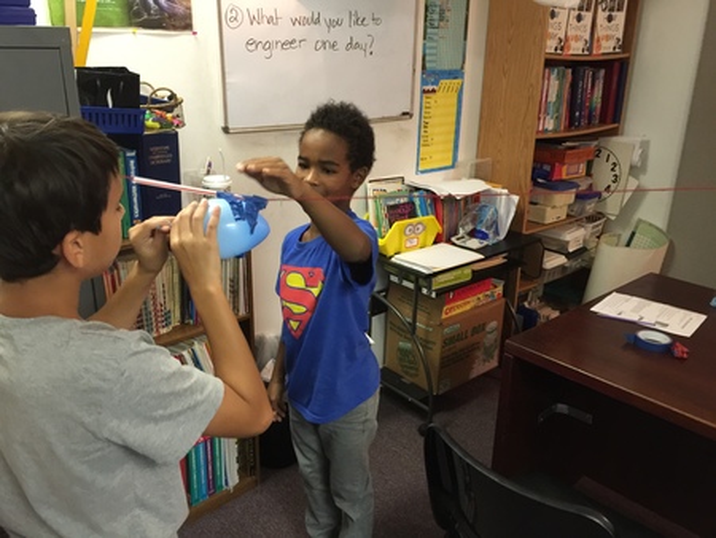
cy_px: 269
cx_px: 358
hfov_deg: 61.6
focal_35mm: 29
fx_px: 600
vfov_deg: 48.3
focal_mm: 4.15
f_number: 2.2
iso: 125
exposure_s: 1/15
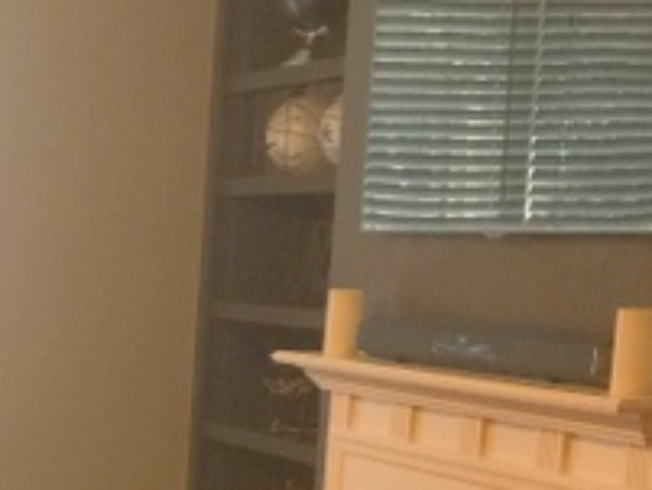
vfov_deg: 13.3
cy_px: 602
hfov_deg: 15.9
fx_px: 2035
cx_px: -470
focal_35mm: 108
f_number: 2.2
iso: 32
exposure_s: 1/15
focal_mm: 4.15
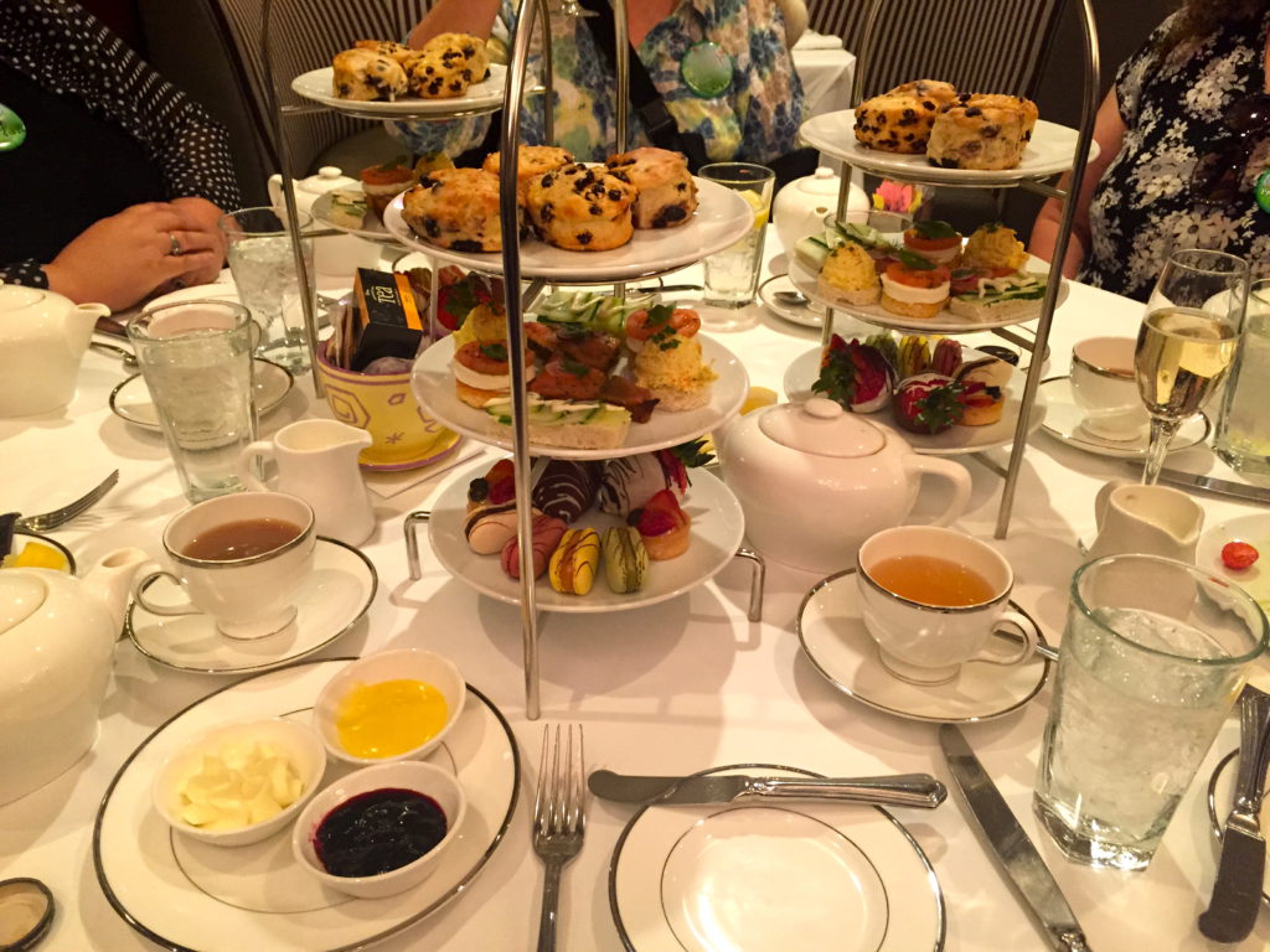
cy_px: 476
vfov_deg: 48.2
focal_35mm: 29
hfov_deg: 61.7
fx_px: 1064
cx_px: 635
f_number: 2.2
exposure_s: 1/30
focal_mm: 4.15
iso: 200
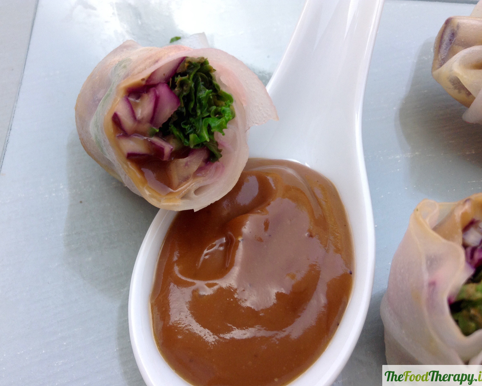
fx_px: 499
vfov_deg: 42.2
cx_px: 241
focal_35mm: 35
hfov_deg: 51.5
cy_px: 191
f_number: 2.4
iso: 25
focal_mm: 3.3
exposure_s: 1/191
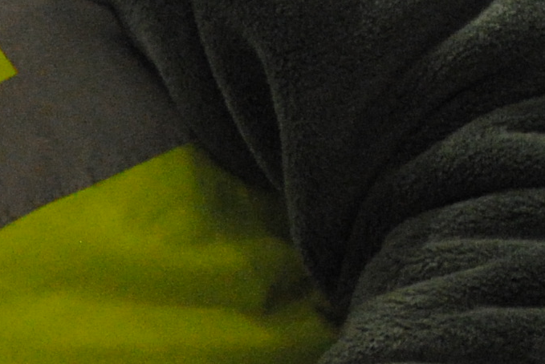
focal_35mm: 154
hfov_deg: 12.1
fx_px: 2333
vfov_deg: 8.8
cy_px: 467
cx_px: -485
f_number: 3.5
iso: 900
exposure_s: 1/30
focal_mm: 18
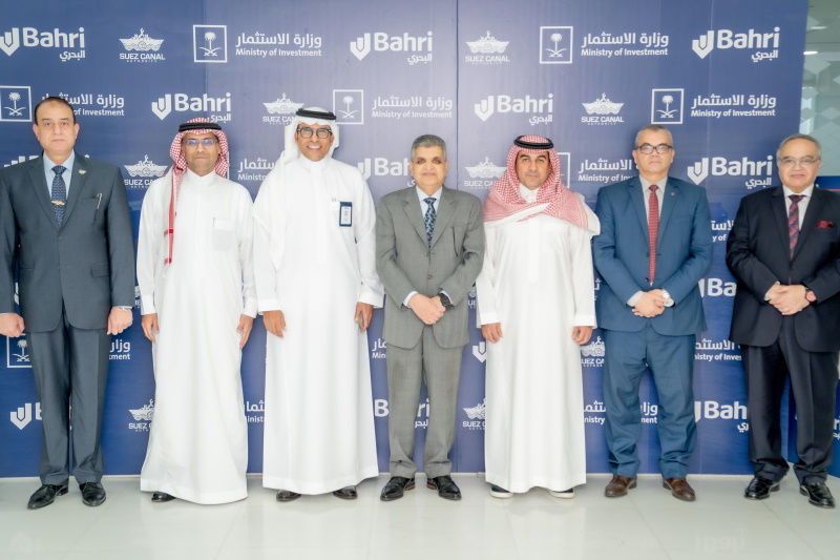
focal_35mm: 52
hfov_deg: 38.2
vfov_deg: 26.0
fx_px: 1213
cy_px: 280
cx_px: 420
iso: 800
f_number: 2.8
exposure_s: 1/200
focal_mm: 52
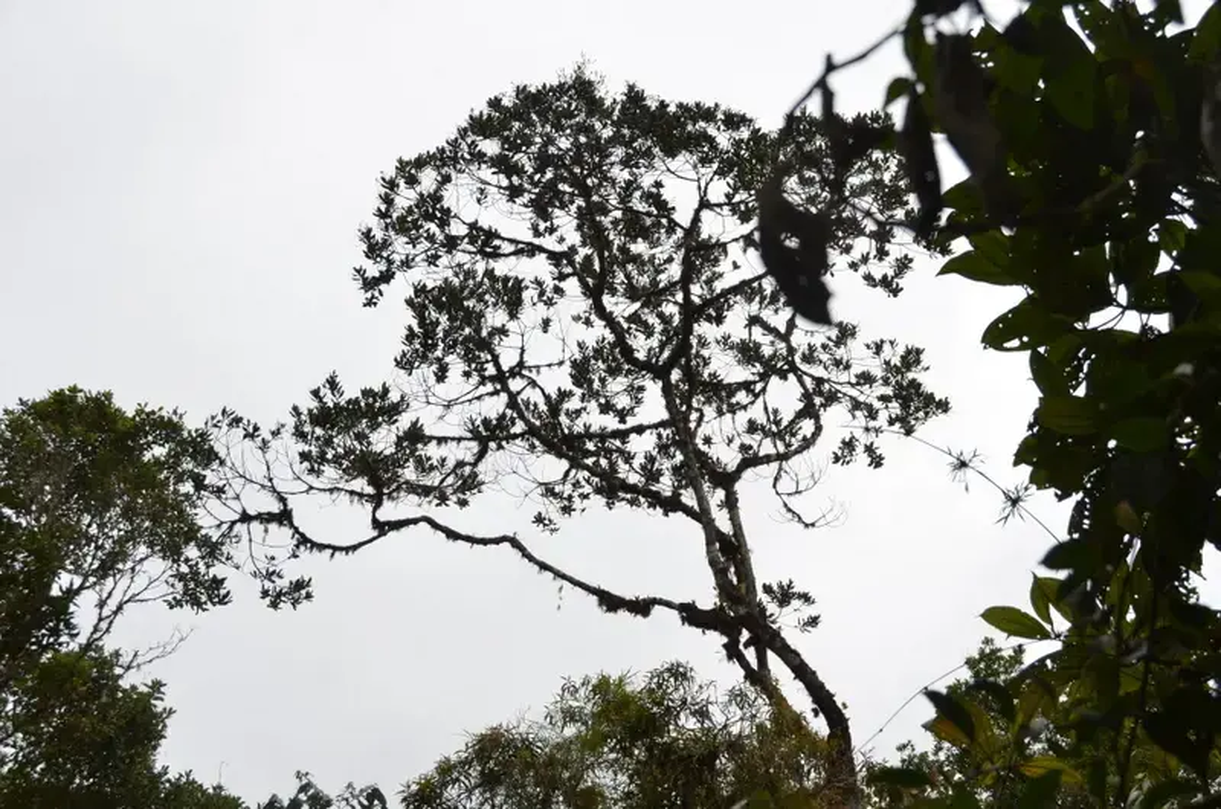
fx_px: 1777
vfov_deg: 25.6
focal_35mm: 52
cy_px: 404
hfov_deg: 37.9
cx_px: 610
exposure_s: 1/200
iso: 100
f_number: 6.3
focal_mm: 35
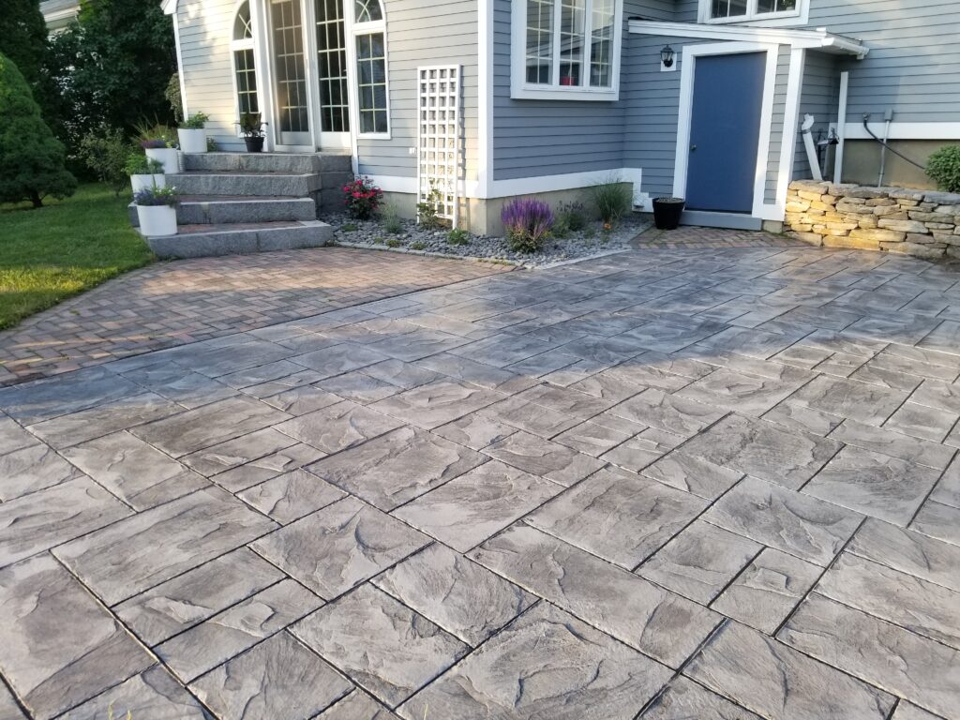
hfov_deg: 67.3
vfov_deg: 53.1
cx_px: 480
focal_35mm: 26
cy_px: 360
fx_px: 721
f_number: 1.7
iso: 50
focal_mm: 4.25
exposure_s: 1/190
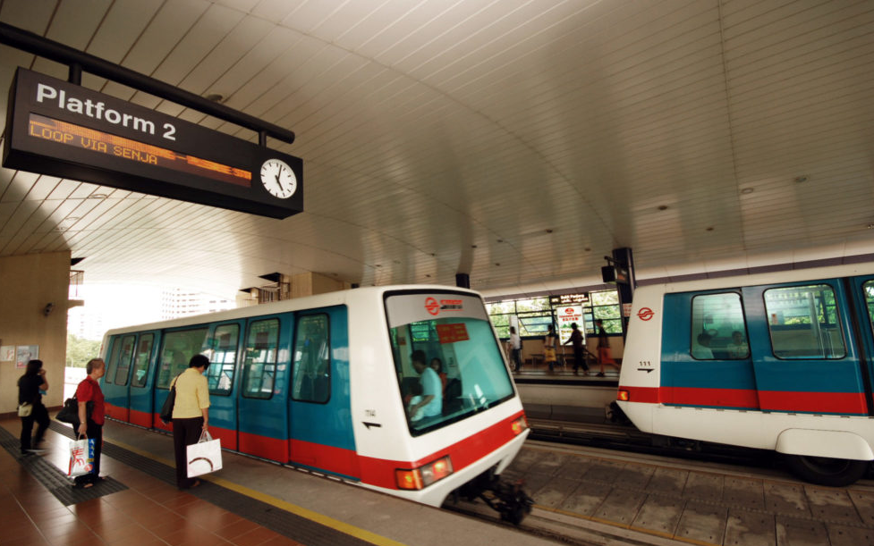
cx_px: 431
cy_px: 275
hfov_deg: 97.8
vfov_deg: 71.3
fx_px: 381
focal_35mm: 16
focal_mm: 10
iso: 200
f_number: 8
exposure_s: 1/10
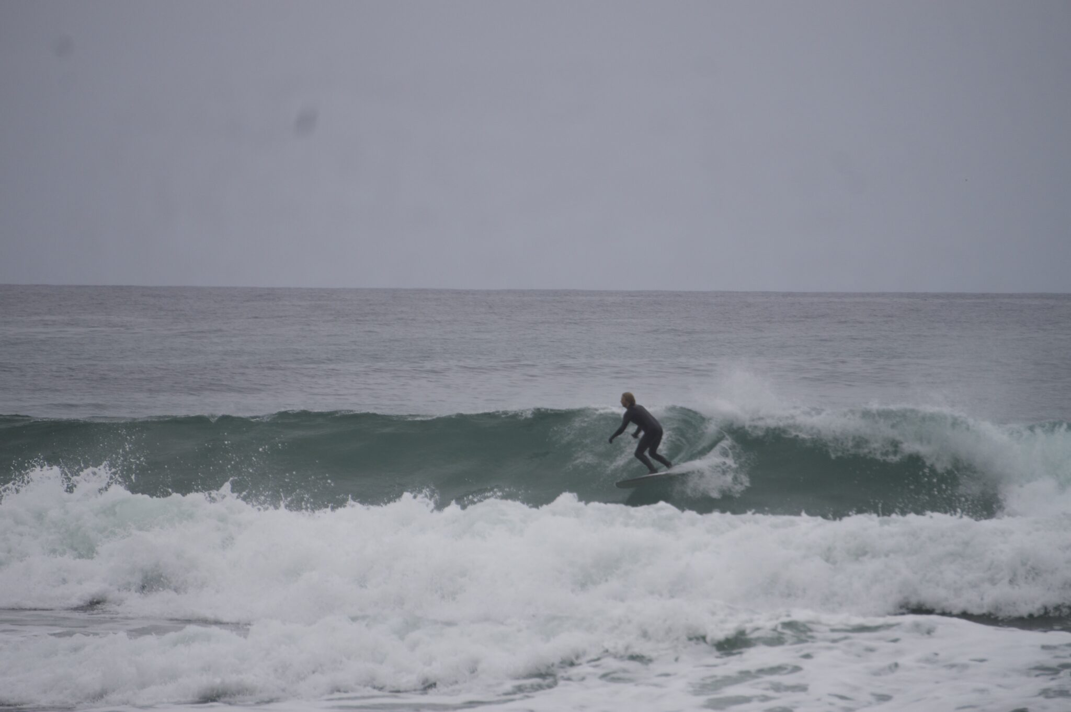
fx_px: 9366
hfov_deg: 6.5
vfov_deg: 4.4
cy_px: 356
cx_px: 536
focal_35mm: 315
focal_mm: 210
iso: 250
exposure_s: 1/400
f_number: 6.3
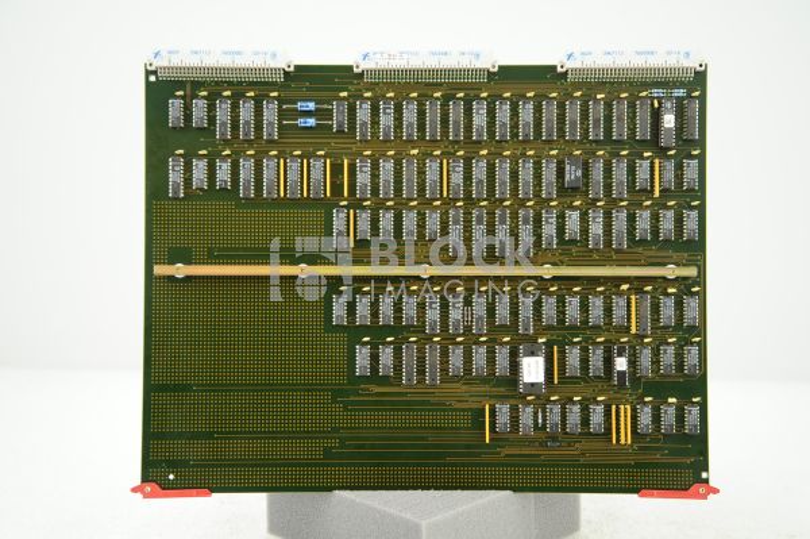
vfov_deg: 20.9
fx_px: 1461
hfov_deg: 31.0
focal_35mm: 65
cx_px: 405
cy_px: 270
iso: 800
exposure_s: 1/100
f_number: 5
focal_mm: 65
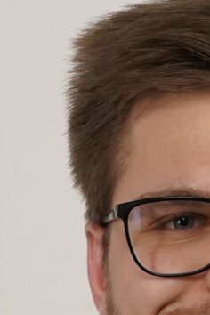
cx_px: 242
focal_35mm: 179
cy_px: 372
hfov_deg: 7.6
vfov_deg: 11.3
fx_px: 1566
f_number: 7.1
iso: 3200
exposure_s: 1/100
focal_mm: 55
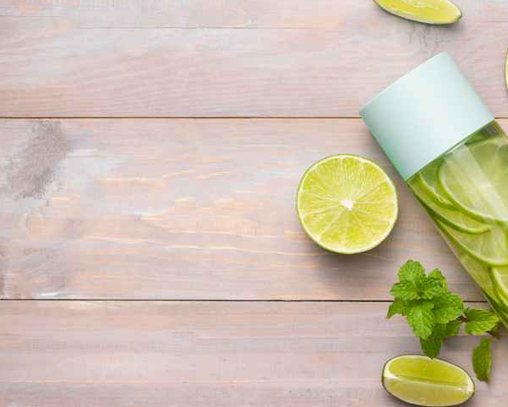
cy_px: 216
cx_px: 359
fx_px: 2106
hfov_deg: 13.7
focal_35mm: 140
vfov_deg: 11.0
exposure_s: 1/125
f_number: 5.6
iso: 80
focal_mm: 105
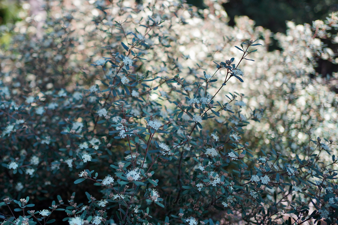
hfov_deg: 54.4
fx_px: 329
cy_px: 112
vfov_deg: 37.9
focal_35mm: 35
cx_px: 169
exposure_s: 1/320
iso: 100
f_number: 1.8
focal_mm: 35
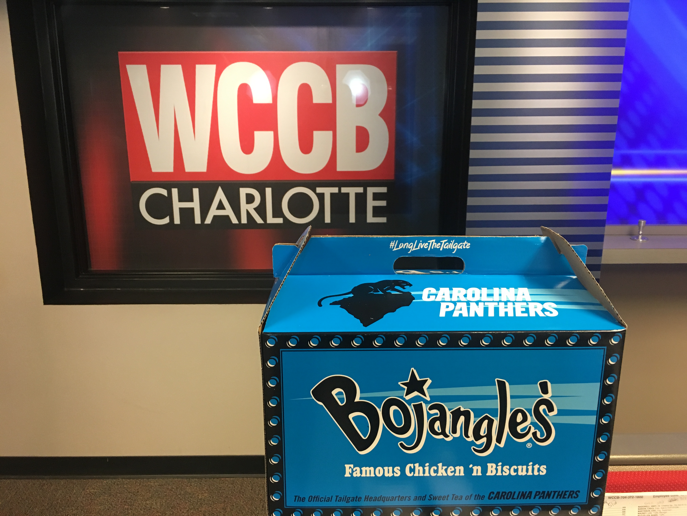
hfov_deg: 61.7
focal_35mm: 29
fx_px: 576
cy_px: 258
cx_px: 344
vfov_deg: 48.2
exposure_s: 1/30
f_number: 2.2
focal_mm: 4.15
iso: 160
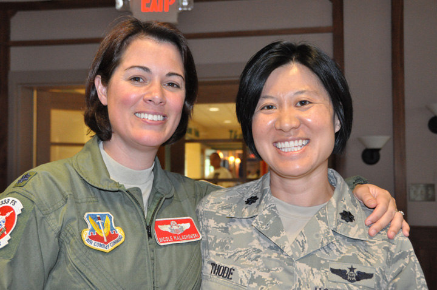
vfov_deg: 34.1
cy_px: 145
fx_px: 473
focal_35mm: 39
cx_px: 218
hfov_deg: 49.6
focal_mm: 26
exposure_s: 1/60
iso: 2000
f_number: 5
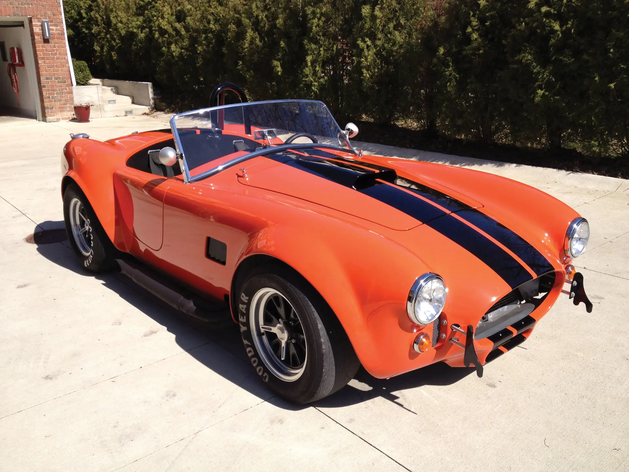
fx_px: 636
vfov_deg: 40.7
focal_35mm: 35
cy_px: 236
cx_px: 314
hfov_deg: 52.6
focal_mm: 4.28
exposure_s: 1/1453
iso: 64
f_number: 2.4
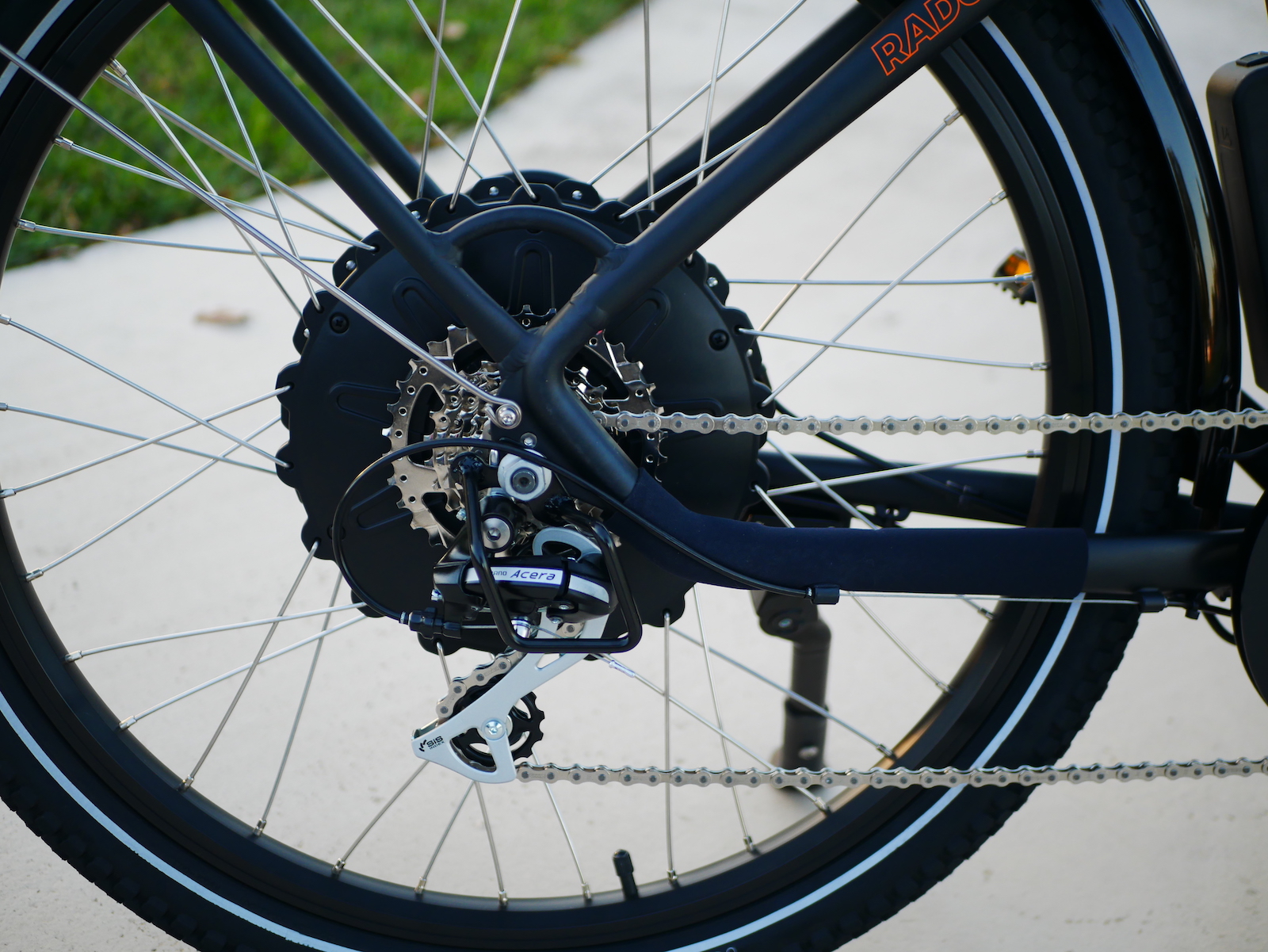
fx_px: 1832
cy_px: 476
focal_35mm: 50
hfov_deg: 38.2
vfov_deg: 29.1
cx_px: 634
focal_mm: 25
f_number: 1.7
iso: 200
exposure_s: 1/400
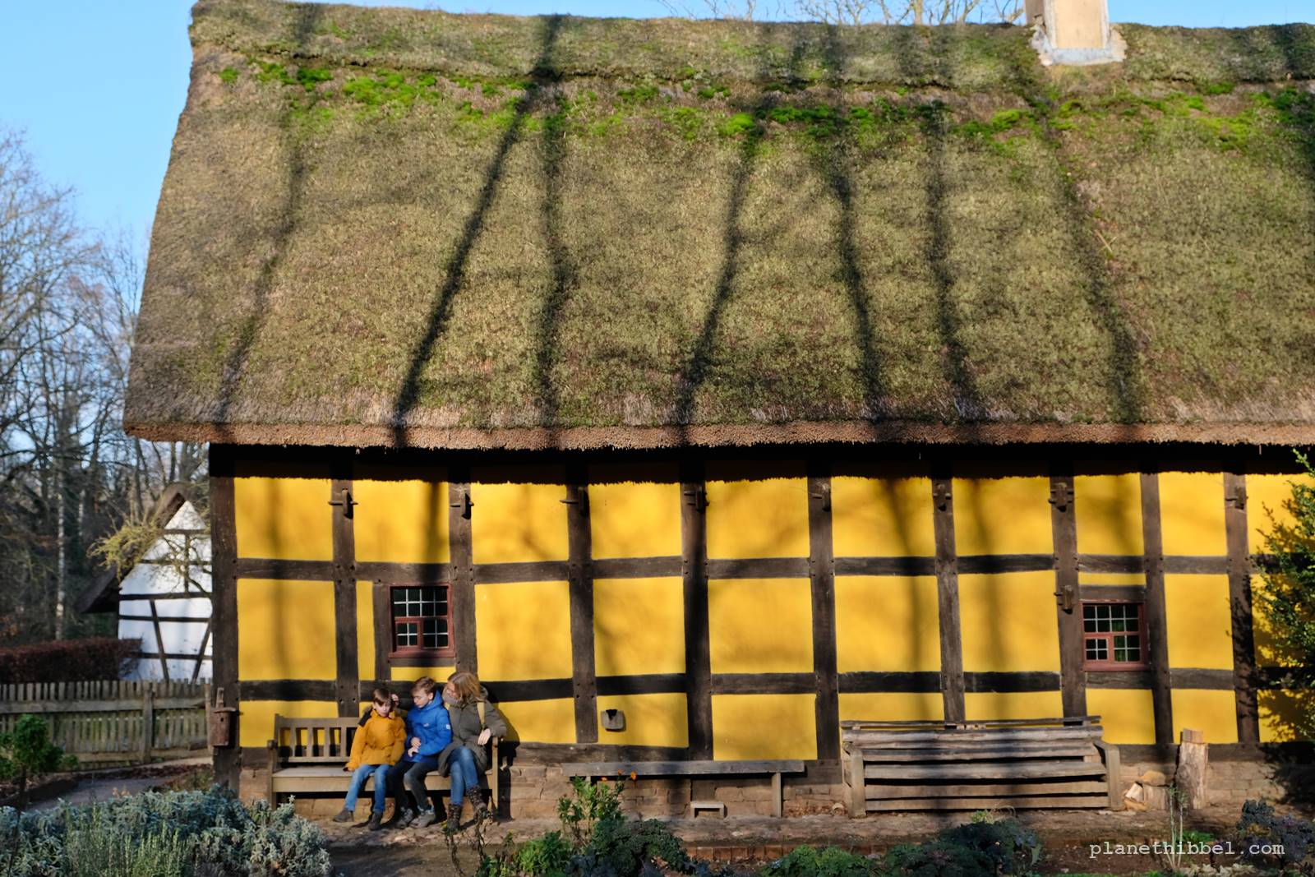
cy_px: 438
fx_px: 1461
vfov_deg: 33.4
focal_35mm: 40
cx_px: 658
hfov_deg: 48.5
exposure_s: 1/450
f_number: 5
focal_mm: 26.5
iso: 400
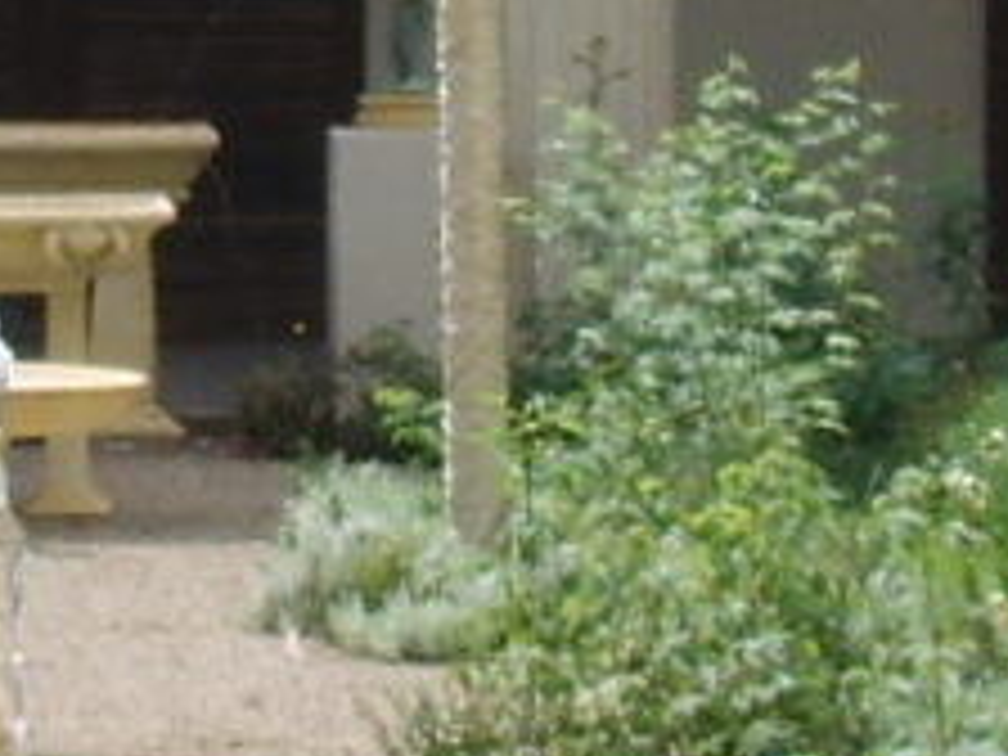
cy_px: 104
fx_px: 7804
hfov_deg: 7.4
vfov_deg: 5.5
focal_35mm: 268
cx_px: -9
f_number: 6.3
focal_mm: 6.6
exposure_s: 1/125
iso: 50
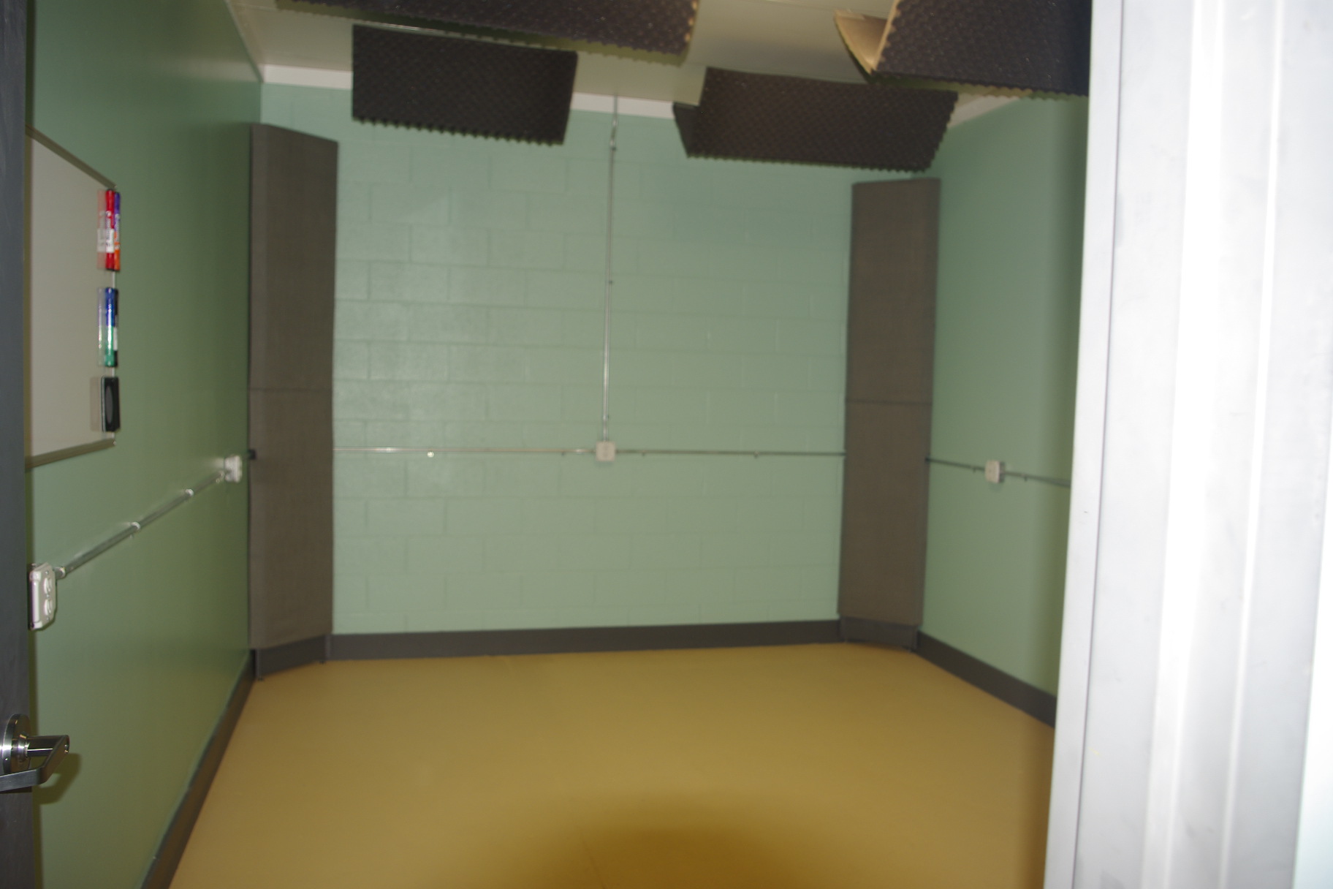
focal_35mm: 27
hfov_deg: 67.4
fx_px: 1000
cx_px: 666
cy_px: 444
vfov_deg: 47.9
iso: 100
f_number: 3.5
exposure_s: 1/30
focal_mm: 18
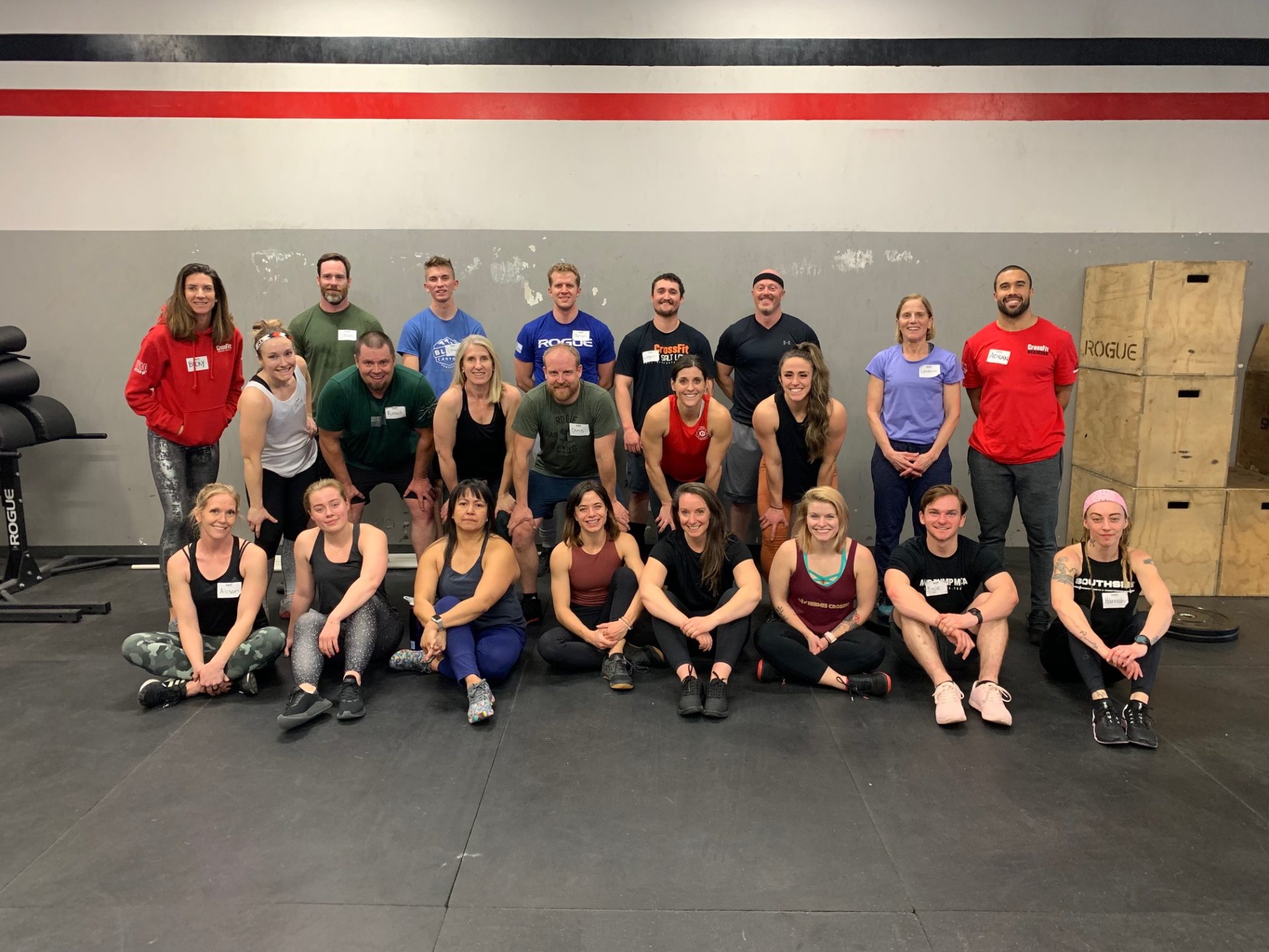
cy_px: 476
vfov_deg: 53.1
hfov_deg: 67.3
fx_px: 953
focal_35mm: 26
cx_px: 634
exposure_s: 1/60
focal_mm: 4.25
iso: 200
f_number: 1.8
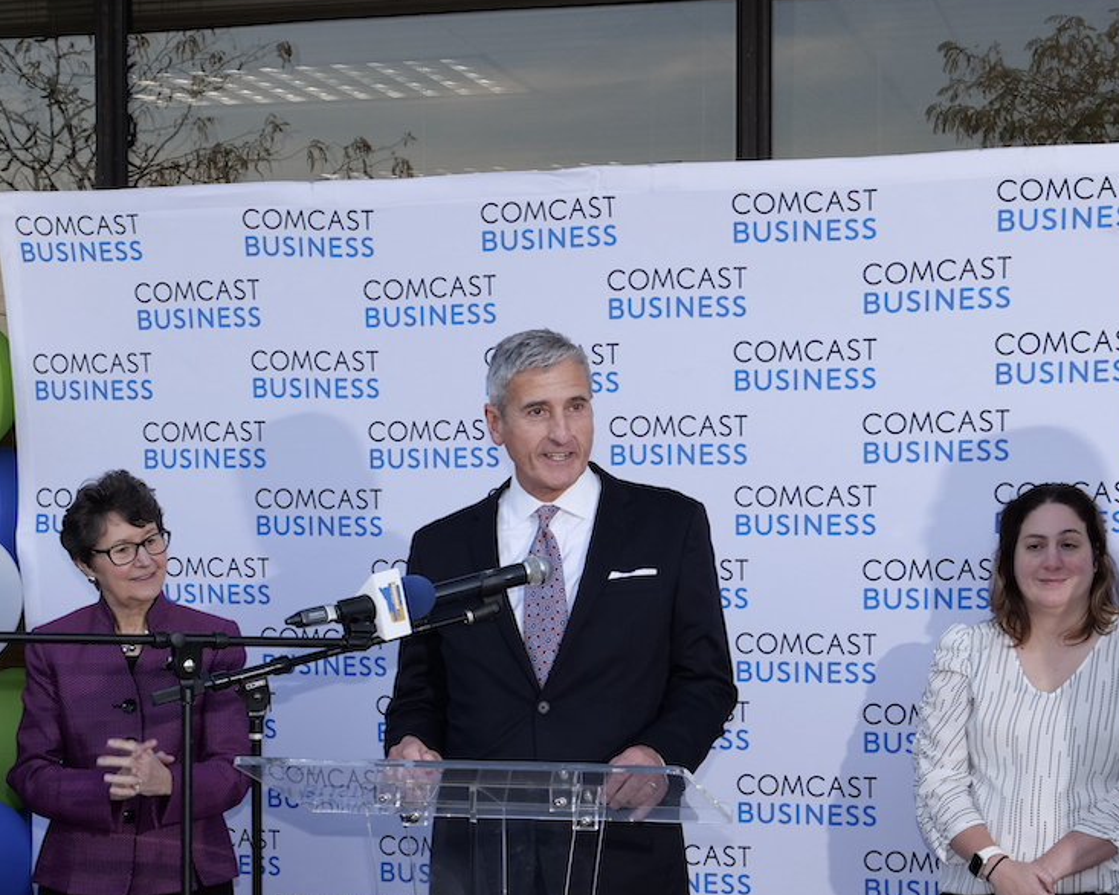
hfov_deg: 25.4
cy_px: 686
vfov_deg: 20.2
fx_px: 2483
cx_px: 574
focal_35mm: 75
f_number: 5.6
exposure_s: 1/100
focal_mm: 22
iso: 320
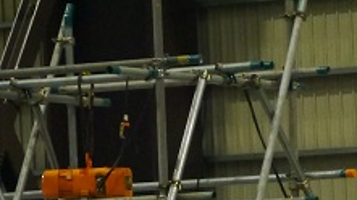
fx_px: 3141
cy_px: 418
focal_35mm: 332
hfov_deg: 6.5
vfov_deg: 3.6
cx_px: 405
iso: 1600
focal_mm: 42
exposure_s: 1/80
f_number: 5.6
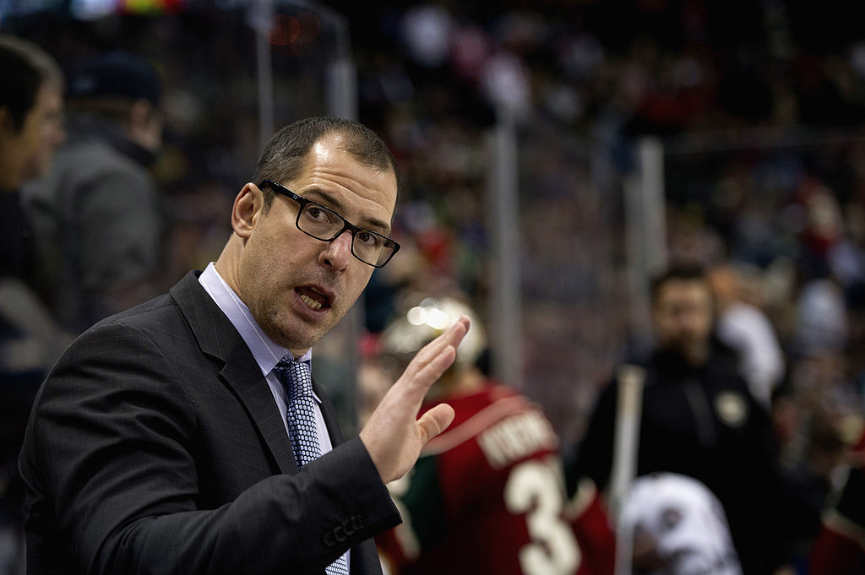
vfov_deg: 12.4
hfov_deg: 18.6
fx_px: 2641
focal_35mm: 110
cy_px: 288
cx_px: 432
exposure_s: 1/1250
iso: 2000
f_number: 2.8
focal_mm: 110
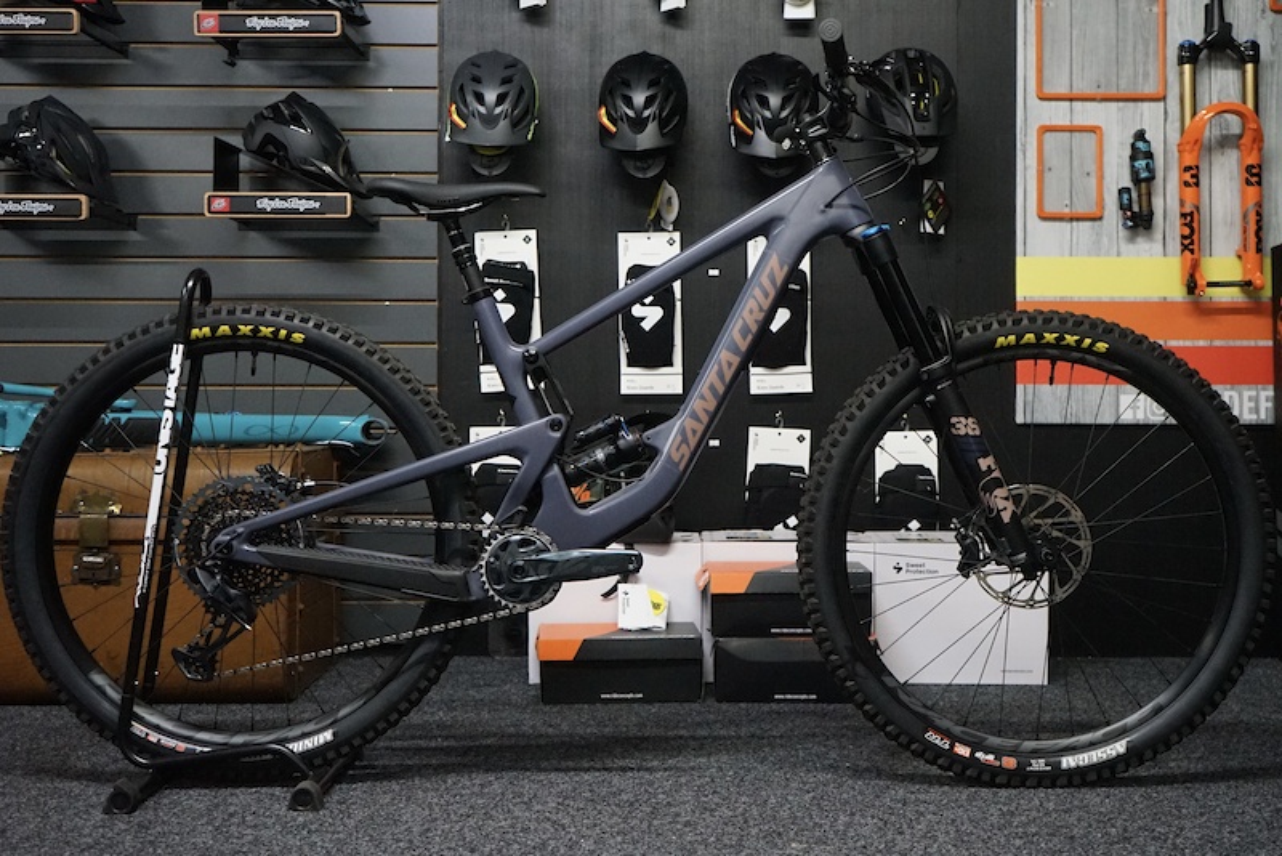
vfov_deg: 36.9
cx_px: 641
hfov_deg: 53.1
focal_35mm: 36
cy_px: 428
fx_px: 1282
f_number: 5.6
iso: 6400
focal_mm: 36
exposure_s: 1/160
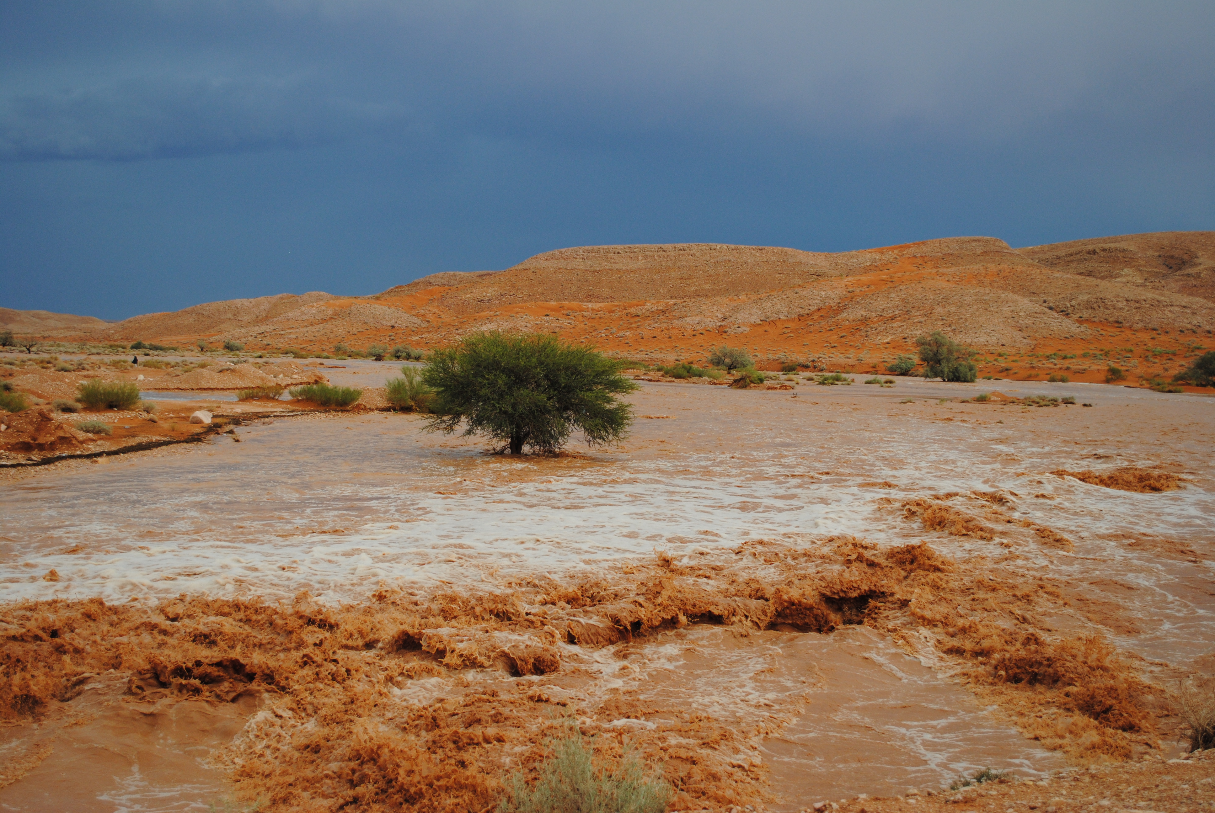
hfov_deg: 41.1
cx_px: 608
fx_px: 1622
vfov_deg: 28.2
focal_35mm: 48
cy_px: 406
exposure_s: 1/500
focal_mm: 32
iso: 200
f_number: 4.8
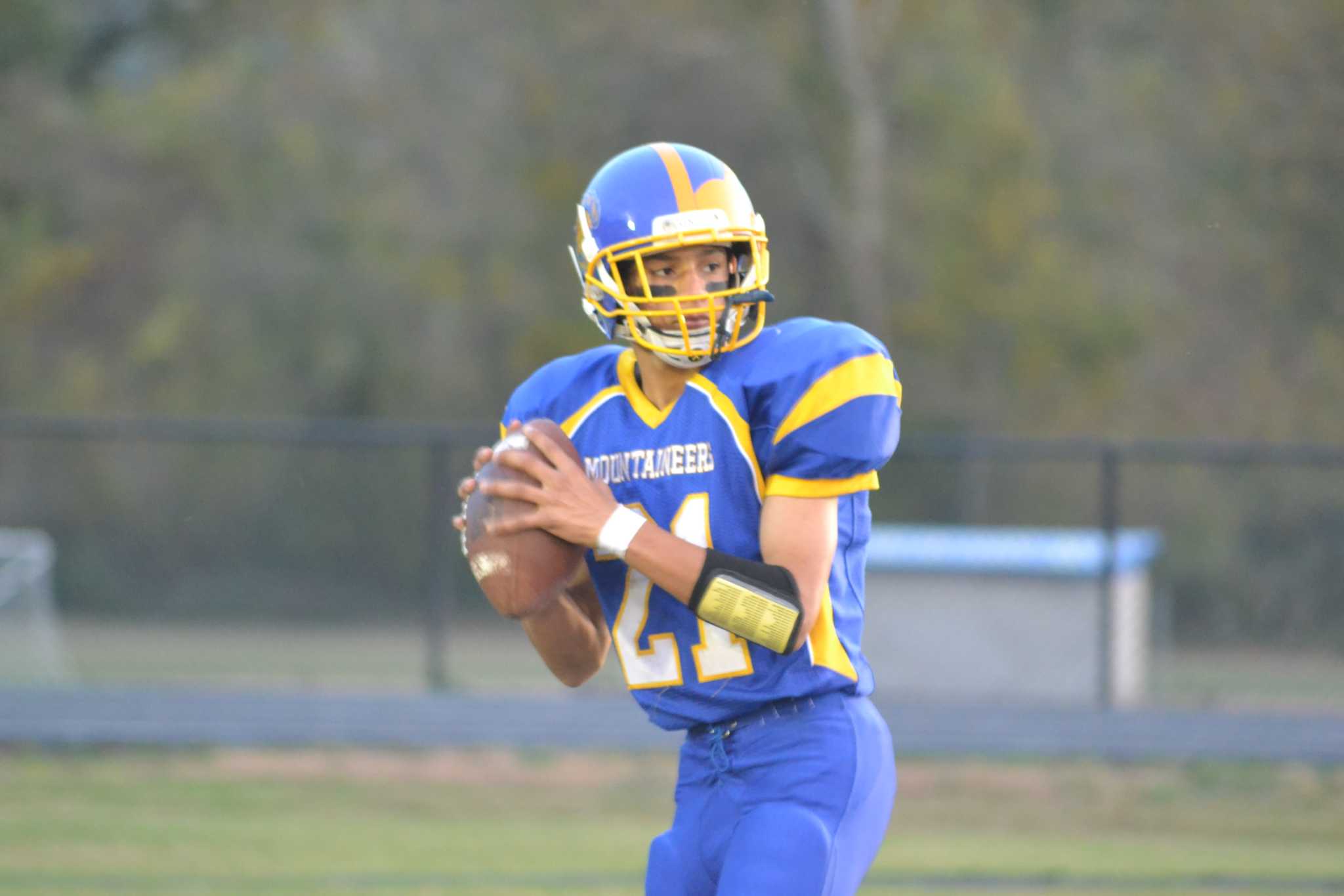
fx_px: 16797
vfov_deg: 3.1
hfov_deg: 4.6
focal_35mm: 450
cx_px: 672
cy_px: 448
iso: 3200
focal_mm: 300
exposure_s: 1/40
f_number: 5.6
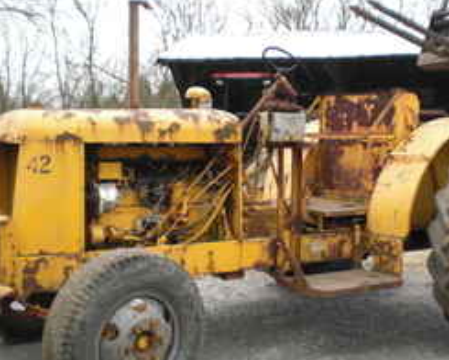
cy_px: 230
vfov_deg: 29.0
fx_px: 691
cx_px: 269
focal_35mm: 52
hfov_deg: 35.9
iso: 200
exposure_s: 1/60
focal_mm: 6.3
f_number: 3.1
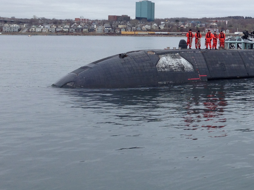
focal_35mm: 73
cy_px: 15
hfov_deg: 25.3
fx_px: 536
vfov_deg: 19.7
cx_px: 258
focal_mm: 4.12
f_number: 2.4
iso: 50
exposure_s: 1/321
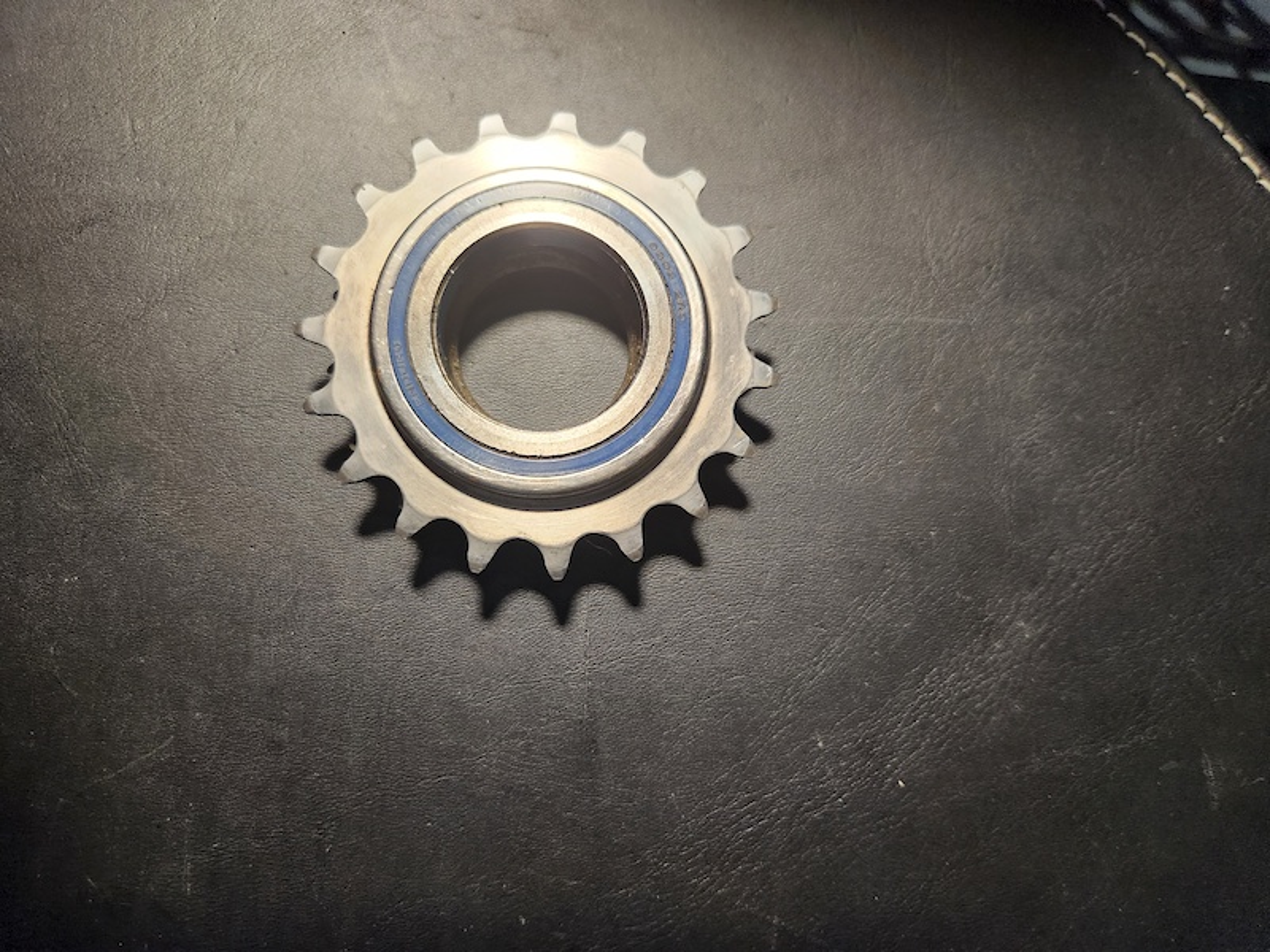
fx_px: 844
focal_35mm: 23
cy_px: 476
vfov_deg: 58.9
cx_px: 635
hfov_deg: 73.9
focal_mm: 5.4
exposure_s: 1/120
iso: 800
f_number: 1.8
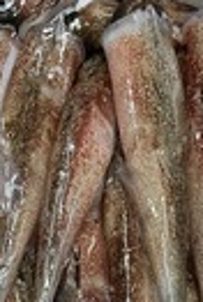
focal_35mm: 103
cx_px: -20
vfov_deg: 16.2
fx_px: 867
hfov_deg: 13.1
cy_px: 567
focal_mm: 5.1
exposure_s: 1/60
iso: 250
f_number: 1.6
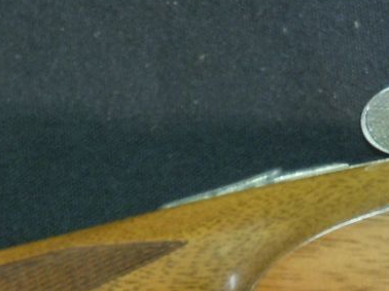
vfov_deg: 15.5
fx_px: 1000
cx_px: 31
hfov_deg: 21.5
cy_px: 416
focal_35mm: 89
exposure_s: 1/6
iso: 400
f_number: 3.7
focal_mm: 5
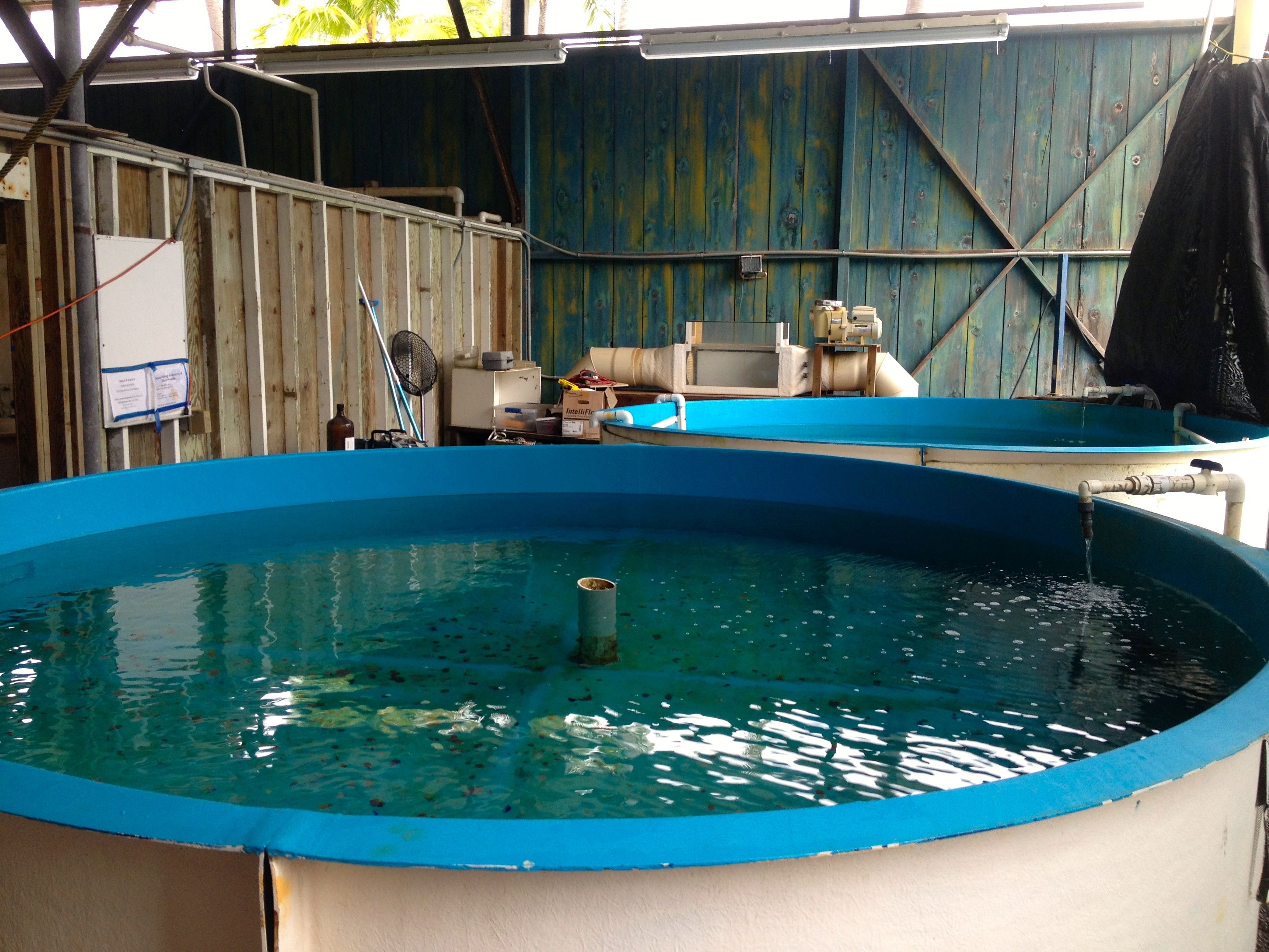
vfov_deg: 40.7
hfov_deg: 52.6
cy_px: 476
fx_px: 1283
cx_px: 634
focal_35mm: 35
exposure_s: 1/40
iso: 64
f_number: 2.4
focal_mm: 4.28
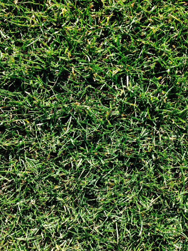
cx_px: 94
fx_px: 239
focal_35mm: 33
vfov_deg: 55.4
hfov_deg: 42.9
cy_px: 126
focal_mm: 4.12
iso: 50
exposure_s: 1/369
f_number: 2.4
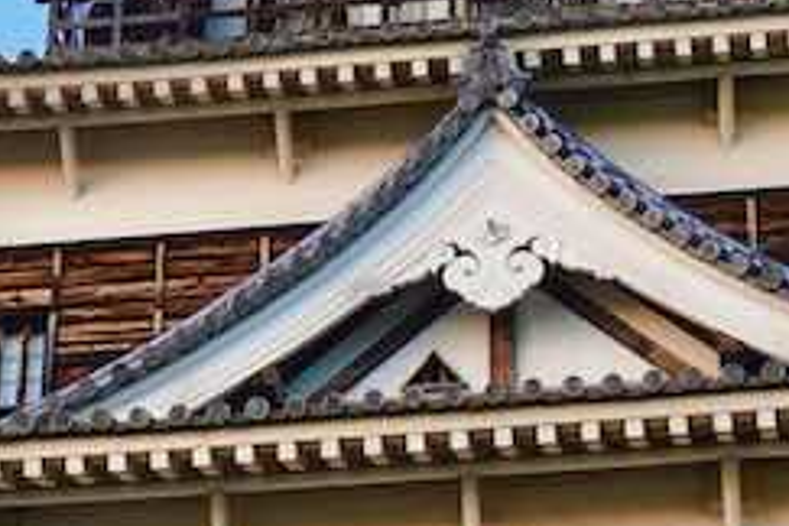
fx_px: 3112
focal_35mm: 142
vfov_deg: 9.5
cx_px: 666
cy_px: 713
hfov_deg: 14.3
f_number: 4.5
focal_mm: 18
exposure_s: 1/30
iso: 100
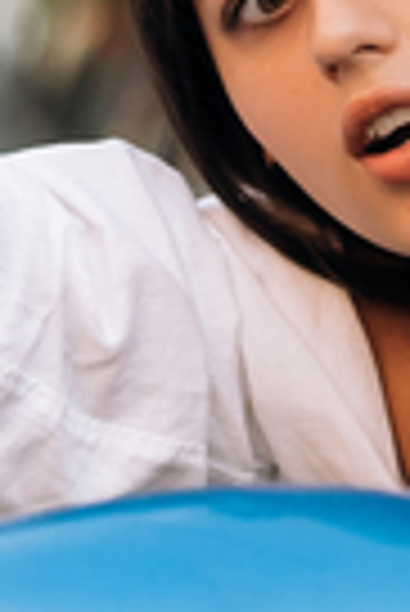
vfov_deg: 3.7
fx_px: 9388
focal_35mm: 551
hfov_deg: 2.5
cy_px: 394
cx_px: 216
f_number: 2
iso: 250
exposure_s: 1/800
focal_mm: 85
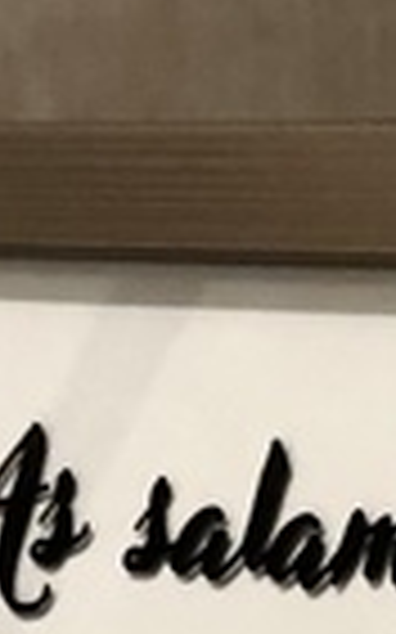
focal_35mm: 211
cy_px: 1196
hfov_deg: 6.2
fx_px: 3647
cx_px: 486
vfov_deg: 9.4
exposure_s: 1/17
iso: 50
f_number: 1.8
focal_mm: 4
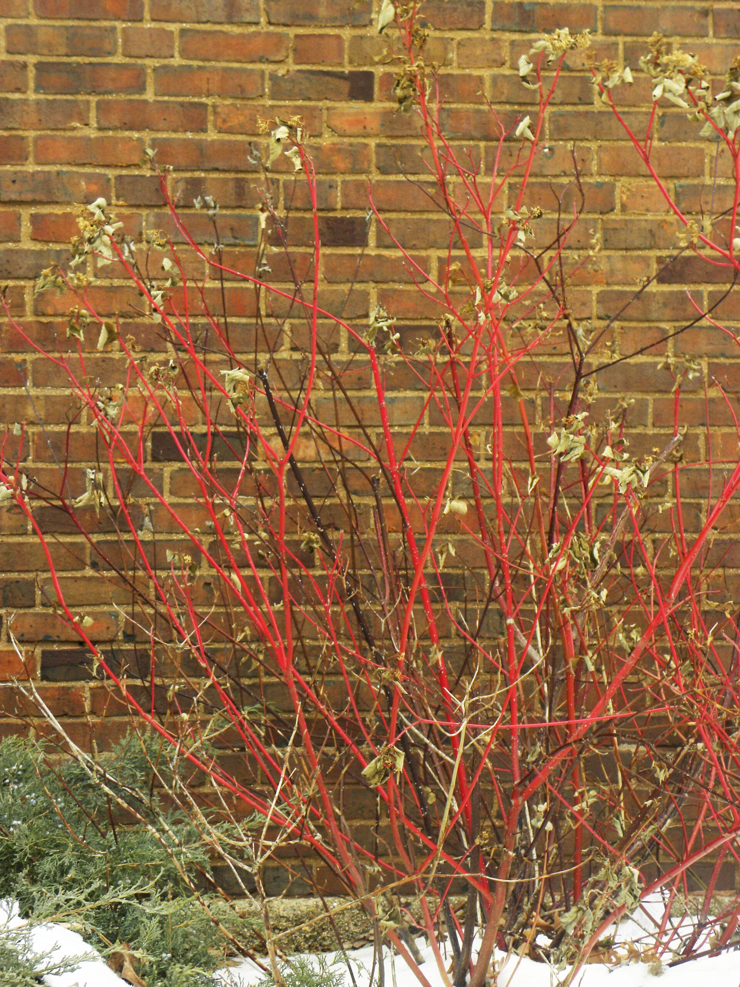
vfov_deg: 29.4
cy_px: 494
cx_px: 370
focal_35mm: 66
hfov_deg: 22.3
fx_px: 1881
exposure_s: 1/122
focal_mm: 11.8
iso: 64
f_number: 4.5
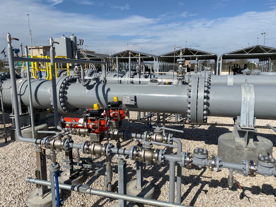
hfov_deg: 67.3
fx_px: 207
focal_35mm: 26
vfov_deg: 53.1
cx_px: 138
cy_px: 104
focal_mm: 4.25
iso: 32
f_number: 1.8
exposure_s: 1/6098
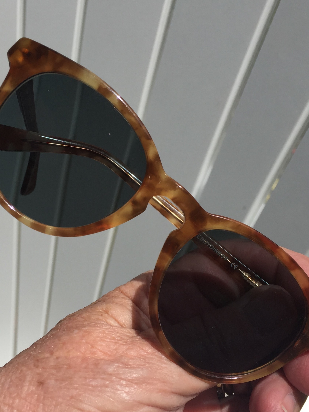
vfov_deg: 61.7
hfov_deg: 48.2
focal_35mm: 29
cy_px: 206
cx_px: 154
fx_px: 345
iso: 32
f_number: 2.2
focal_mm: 4.15
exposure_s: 1/3049
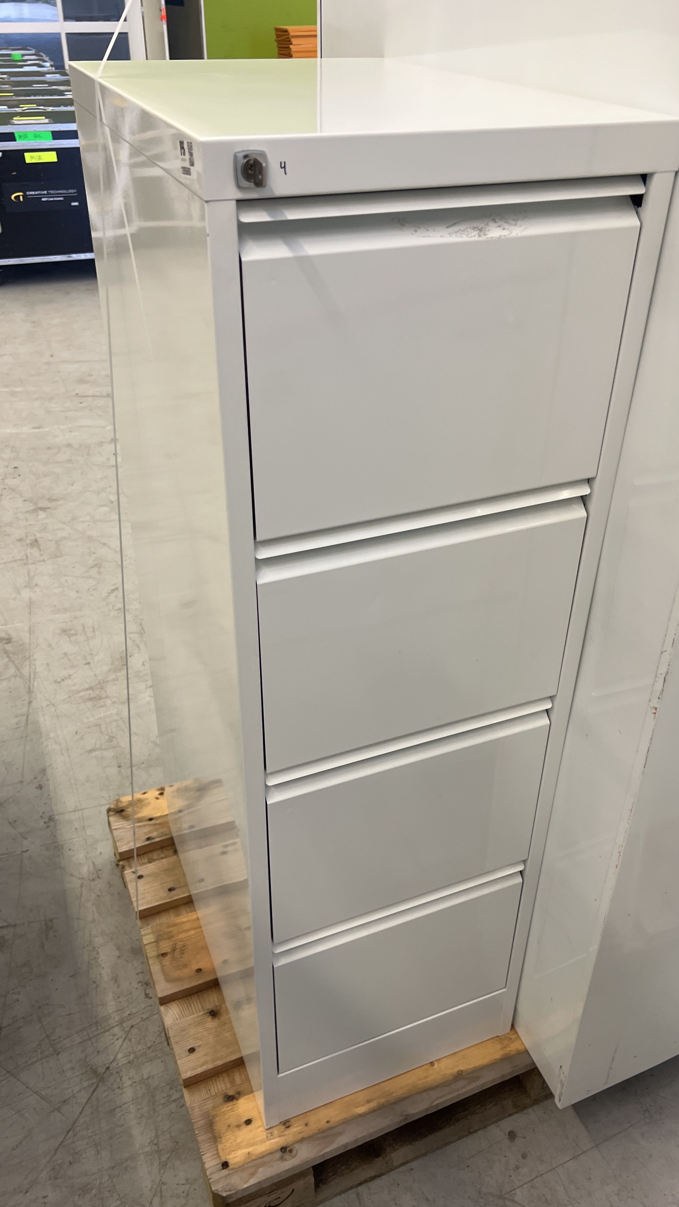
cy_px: 606
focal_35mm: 29
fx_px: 928
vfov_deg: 66.1
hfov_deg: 40.2
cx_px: 365
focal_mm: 5.7
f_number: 1.5
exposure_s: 1/100
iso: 125
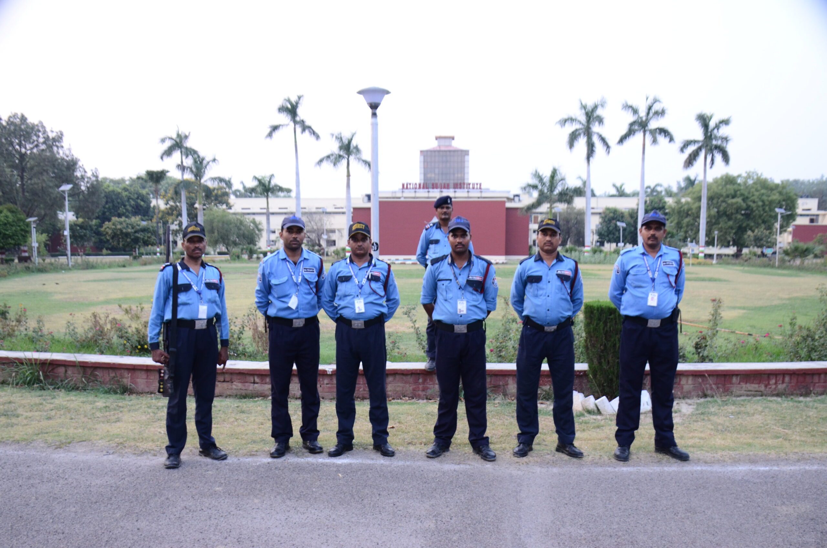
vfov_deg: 39.8
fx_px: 757
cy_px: 274
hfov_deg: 57.3
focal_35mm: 33
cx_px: 414
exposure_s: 1/125
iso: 800
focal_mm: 22
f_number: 5.6
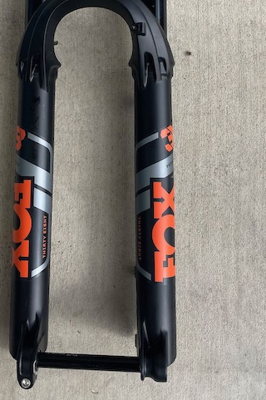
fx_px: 499
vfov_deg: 41.4
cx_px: 93
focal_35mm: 45
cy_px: 71
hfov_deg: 29.7
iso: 32
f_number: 1.6
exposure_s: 1/1667
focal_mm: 4.2
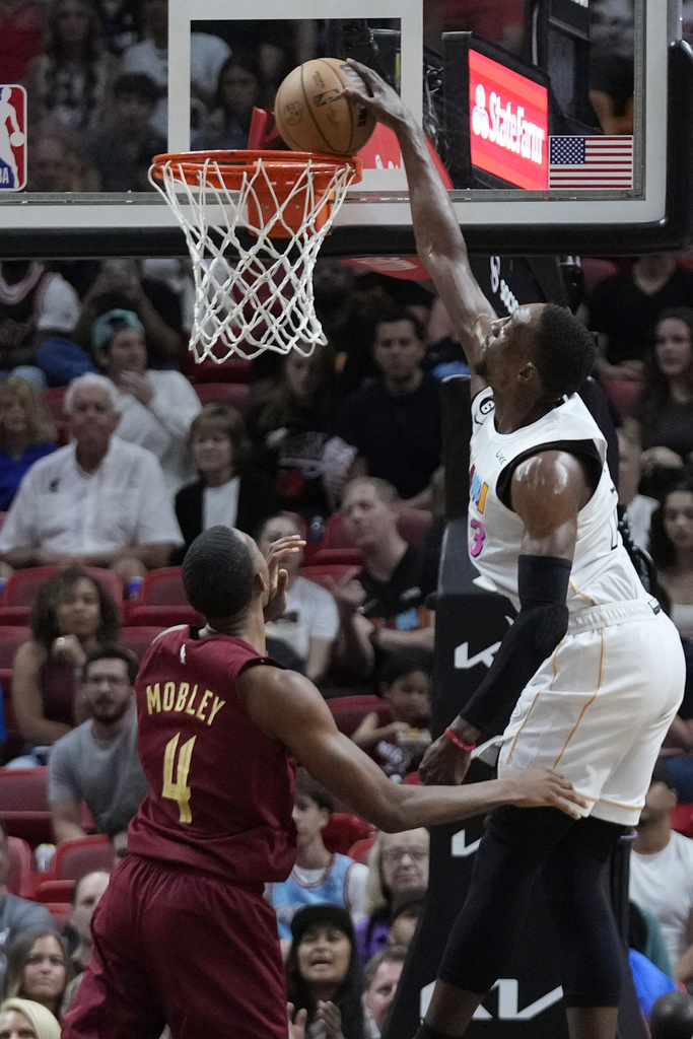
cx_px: 346
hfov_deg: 6.4
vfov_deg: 9.5
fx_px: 6234
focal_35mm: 216
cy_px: 520
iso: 4000
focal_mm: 144
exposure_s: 1/1250
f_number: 3.2
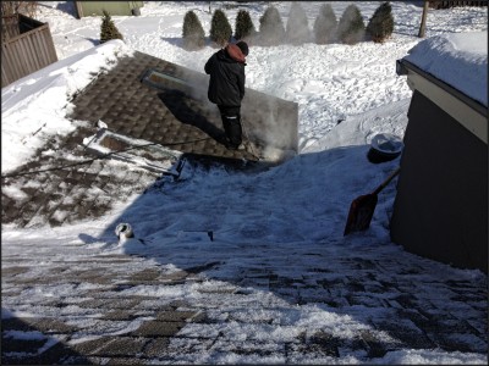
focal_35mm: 33
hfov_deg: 55.4
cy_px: 183
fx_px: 466
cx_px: 244
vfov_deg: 42.9
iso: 50
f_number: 2.4
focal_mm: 4.12
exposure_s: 1/2710
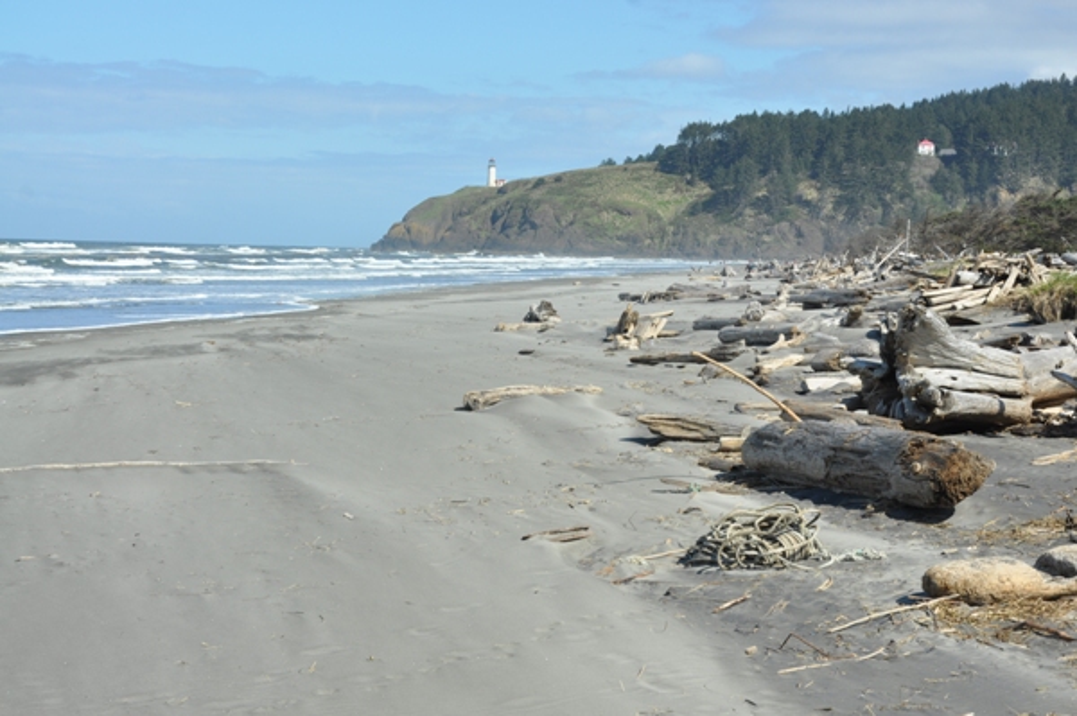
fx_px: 2018
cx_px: 538
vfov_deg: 20.1
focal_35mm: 68
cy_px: 358
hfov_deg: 29.9
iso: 200
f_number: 9
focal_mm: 45
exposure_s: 1/320
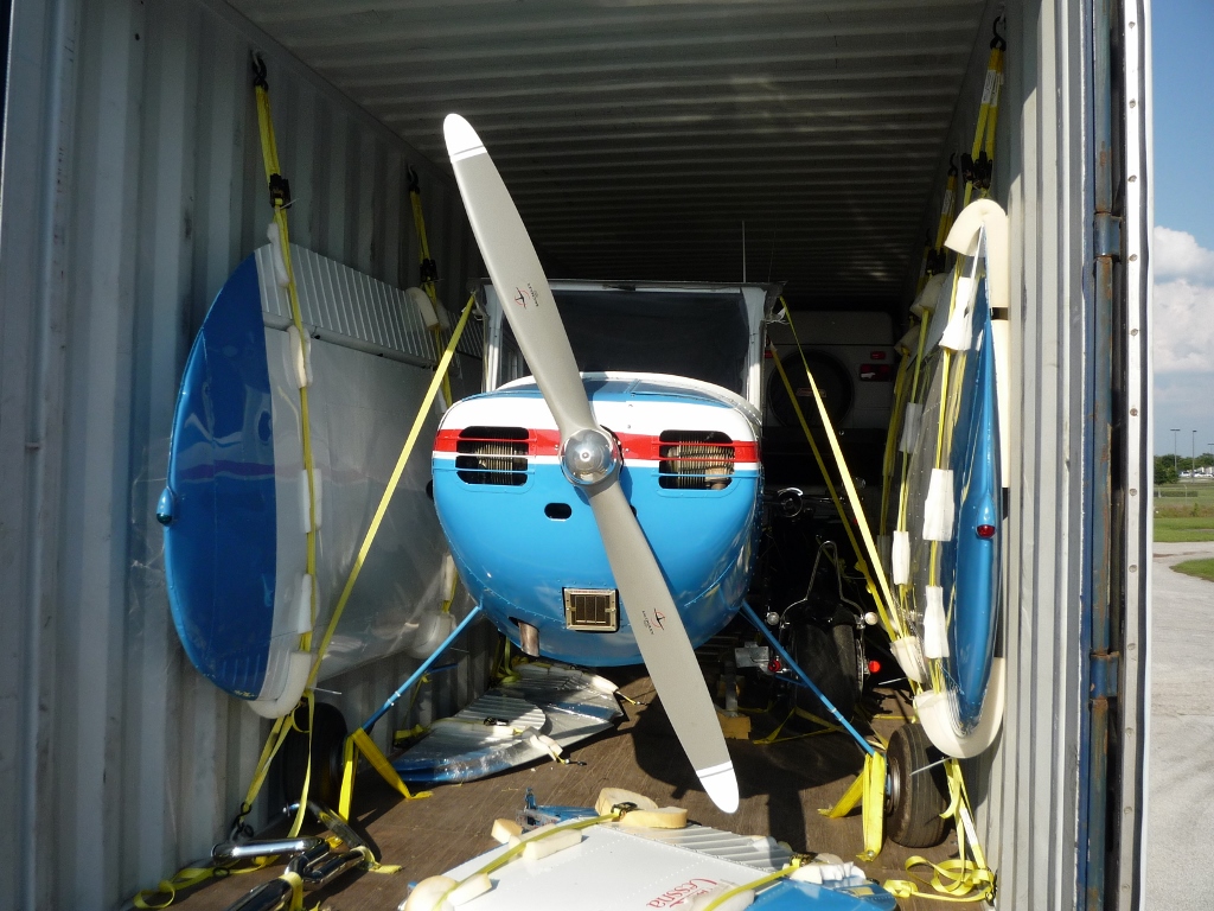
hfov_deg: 56.8
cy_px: 456
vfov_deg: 44.2
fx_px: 1122
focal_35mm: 32
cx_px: 607
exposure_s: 1/400
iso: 100
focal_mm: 5.2
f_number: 5
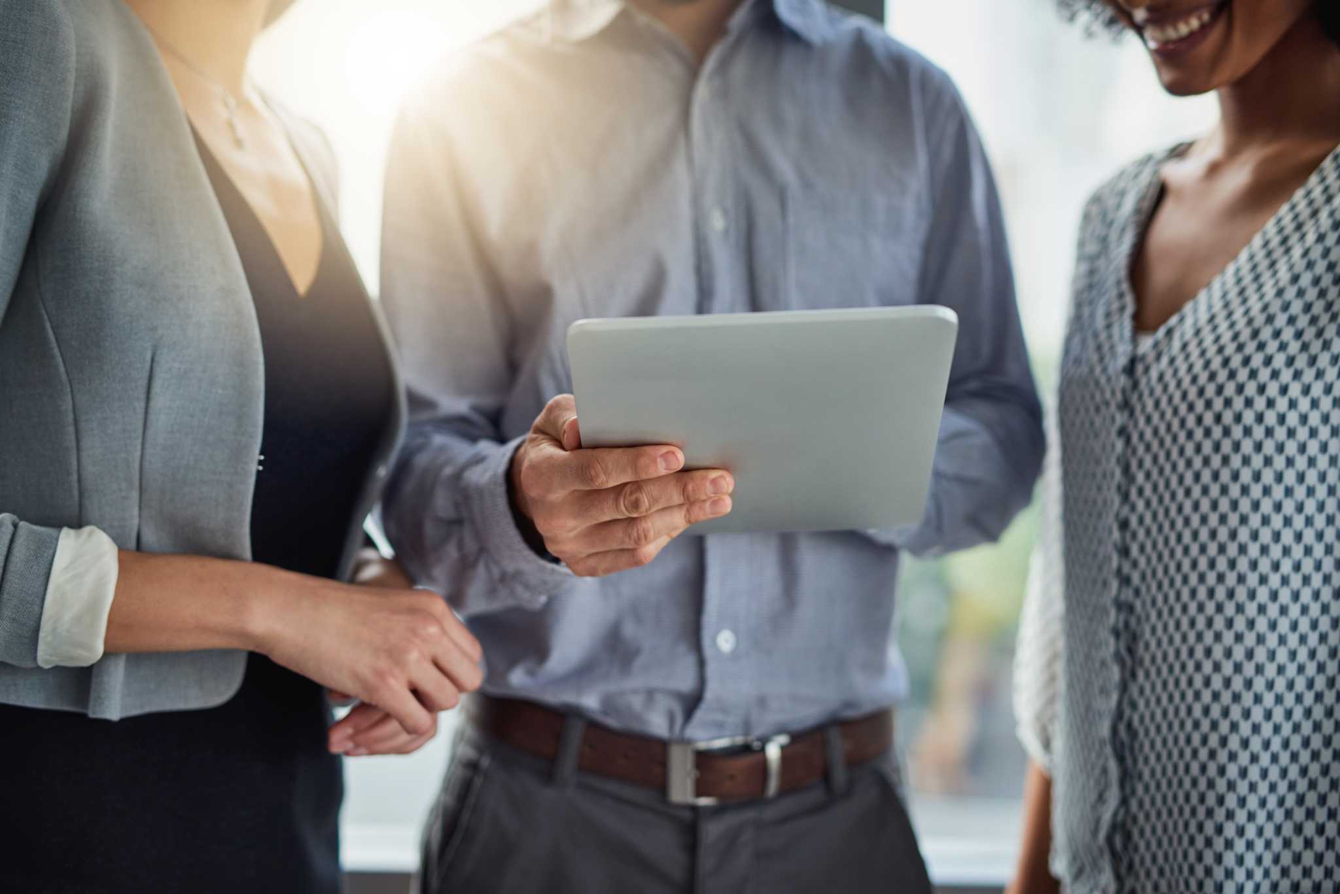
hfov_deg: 39.6
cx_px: 670
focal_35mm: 50
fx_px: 1861
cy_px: 447
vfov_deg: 27.0
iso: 250
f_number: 2
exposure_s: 1/250
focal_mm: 50
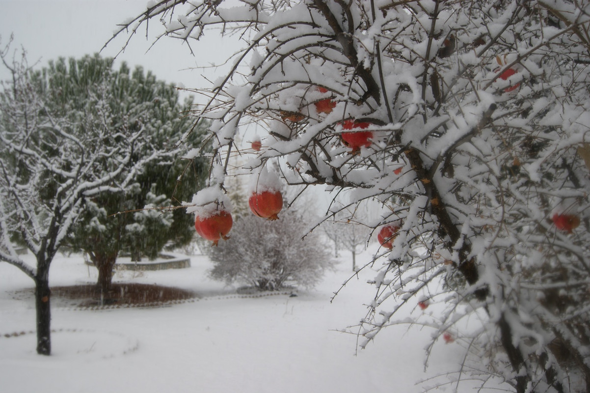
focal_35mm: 36
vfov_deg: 36.8
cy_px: 196
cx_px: 295
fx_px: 590
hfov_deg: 53.2
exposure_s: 1/40
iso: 100
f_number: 4.5
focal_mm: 24
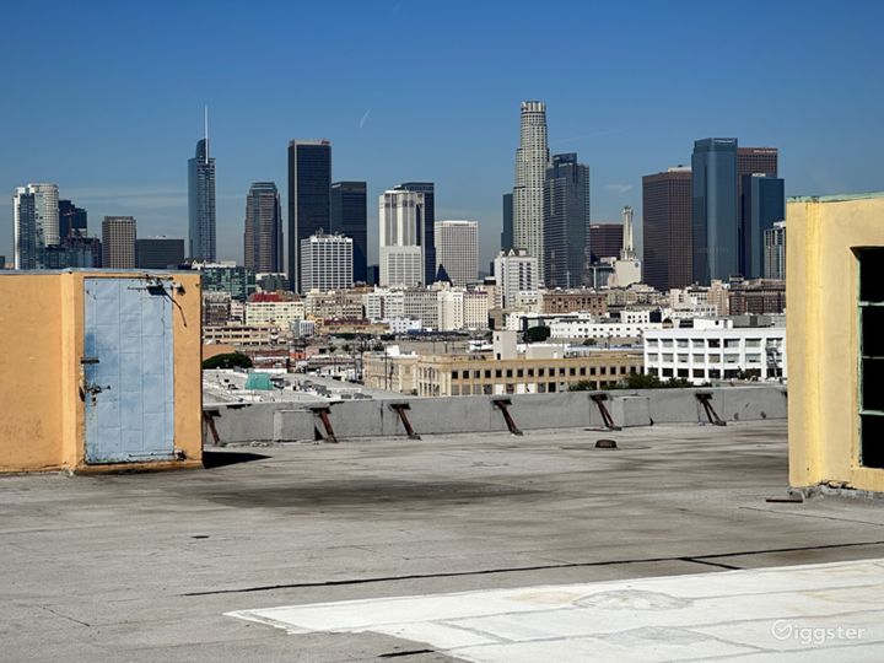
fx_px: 1966
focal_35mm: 77
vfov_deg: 19.1
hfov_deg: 25.3
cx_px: 442
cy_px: 332
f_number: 2.8
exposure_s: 1/1946
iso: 32
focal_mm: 9
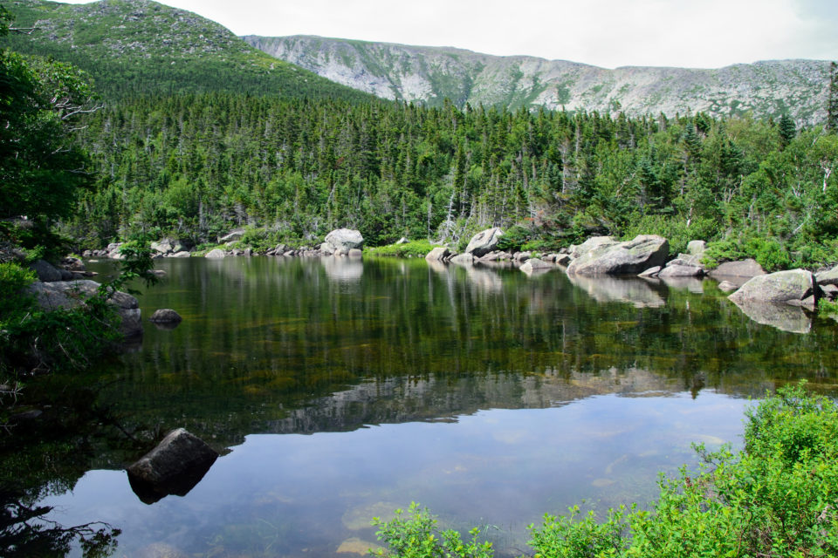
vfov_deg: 47.9
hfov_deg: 67.4
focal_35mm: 27
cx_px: 419
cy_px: 279
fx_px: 628
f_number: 10
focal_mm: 18
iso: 400
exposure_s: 1/250
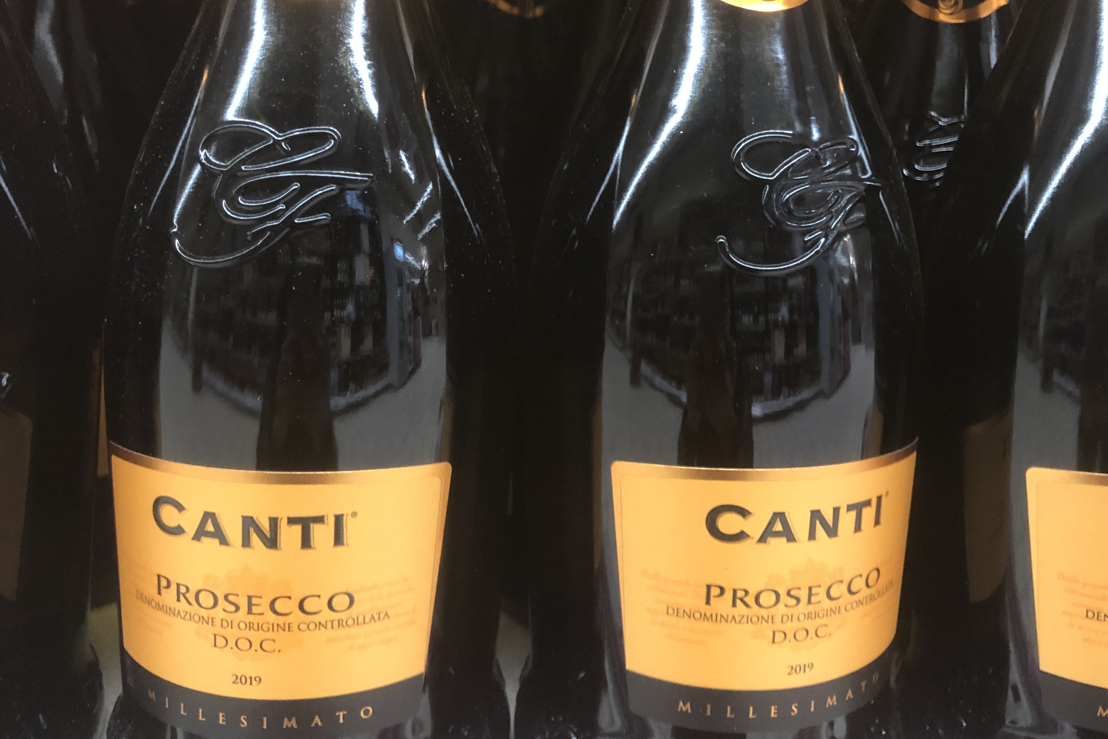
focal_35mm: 39
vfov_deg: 33.2
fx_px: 1200
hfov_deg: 49.6
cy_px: 147
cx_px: 556
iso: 100
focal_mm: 4
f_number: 1.8
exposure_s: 1/11
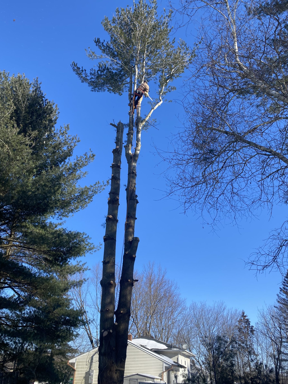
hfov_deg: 49.7
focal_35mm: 28
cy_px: 178
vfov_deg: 63.4
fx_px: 311
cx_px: 142
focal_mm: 4.25
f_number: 1.8
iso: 32
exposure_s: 1/1522
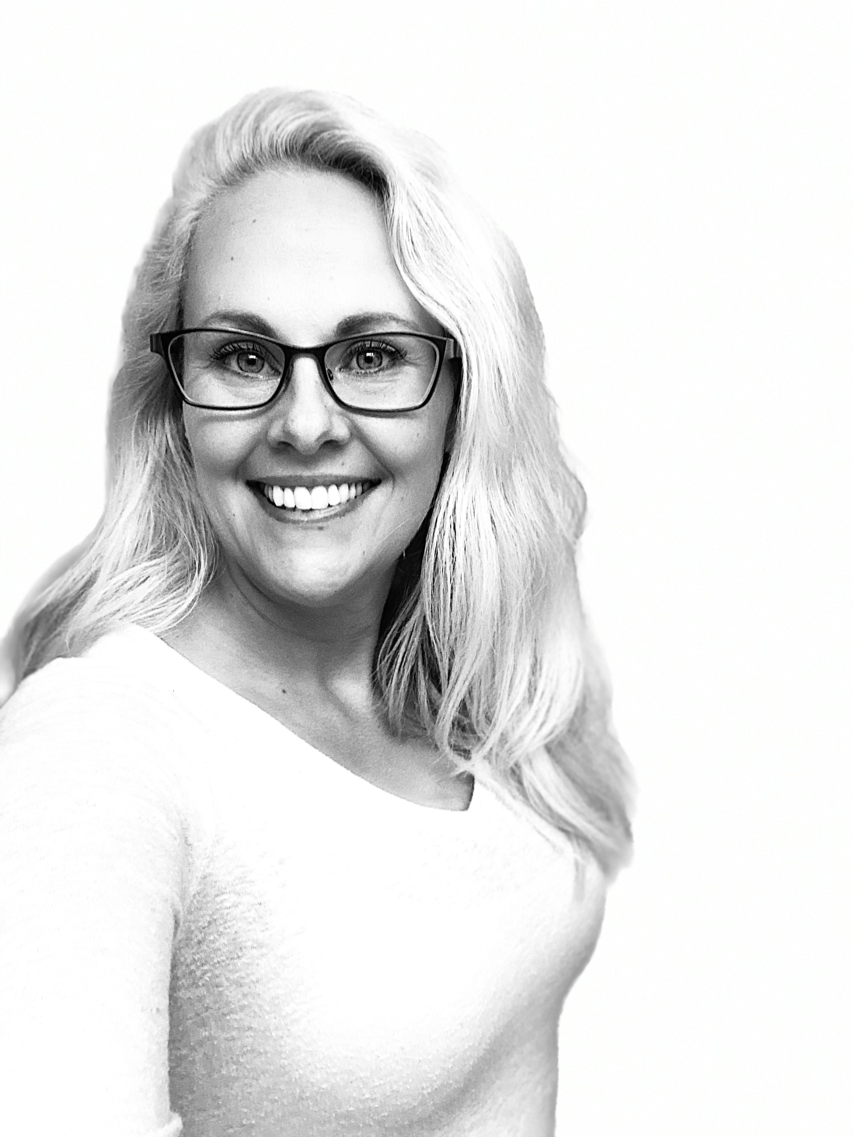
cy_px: 568
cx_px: 426
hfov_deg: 46.8
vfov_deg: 60.0
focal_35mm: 30
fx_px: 986
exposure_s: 1/60
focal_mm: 2.71
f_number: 2.2
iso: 200
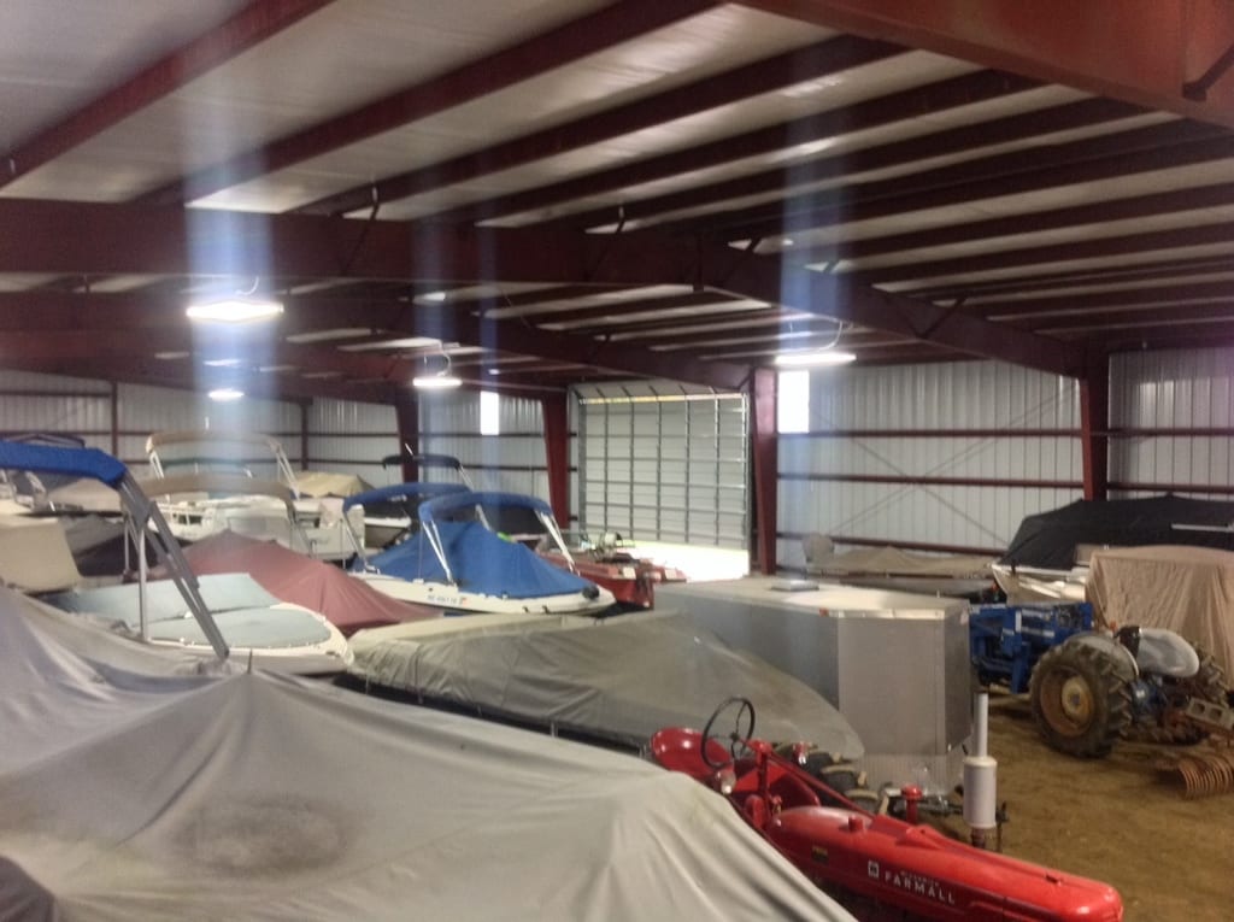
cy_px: 461
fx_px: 1246
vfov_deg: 40.6
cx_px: 617
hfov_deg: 52.7
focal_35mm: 35
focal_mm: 4.28
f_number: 2.4
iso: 320
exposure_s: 1/15
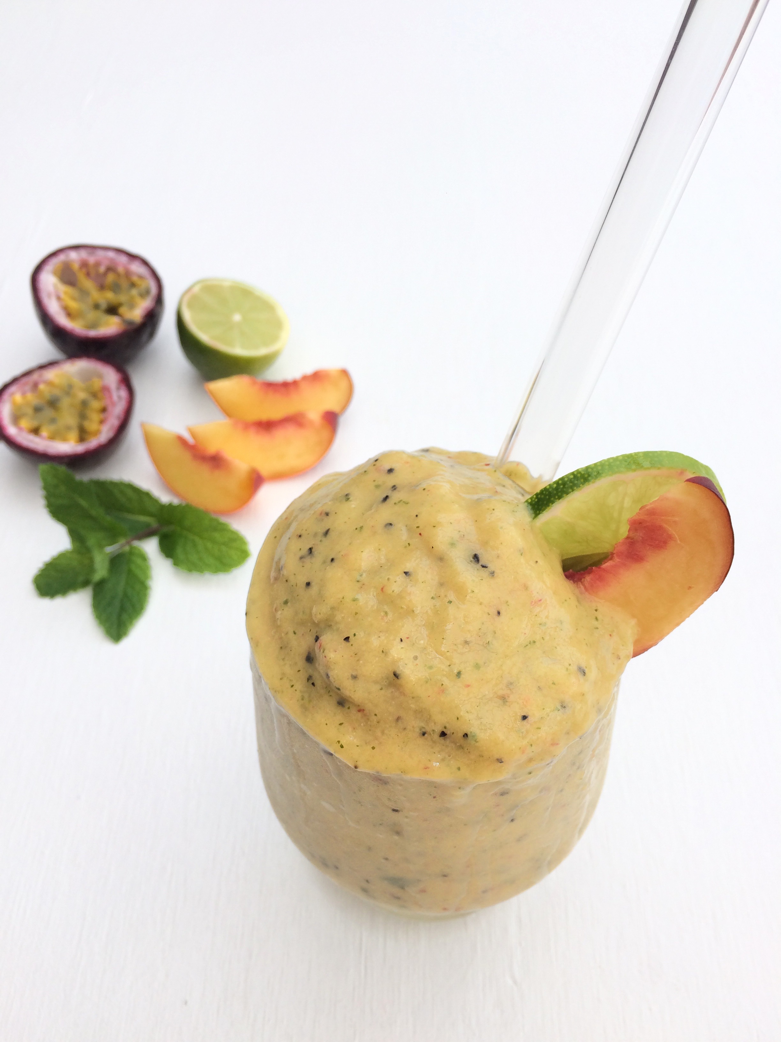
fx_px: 872
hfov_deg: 48.2
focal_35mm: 29
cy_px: 521
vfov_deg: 61.7
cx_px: 390
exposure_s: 1/540
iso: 32
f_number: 2.2
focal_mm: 4.15
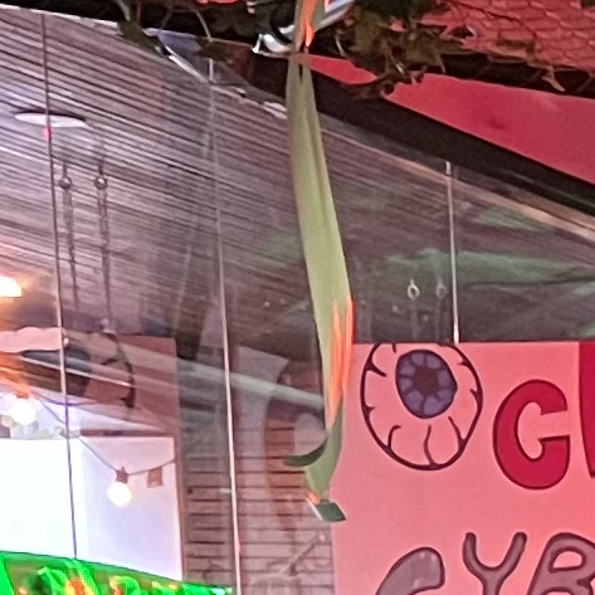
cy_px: 1493
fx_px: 3812
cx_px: 1838
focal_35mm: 196
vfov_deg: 8.1
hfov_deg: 7.7
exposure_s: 1/33
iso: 500
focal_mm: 5.7
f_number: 1.5
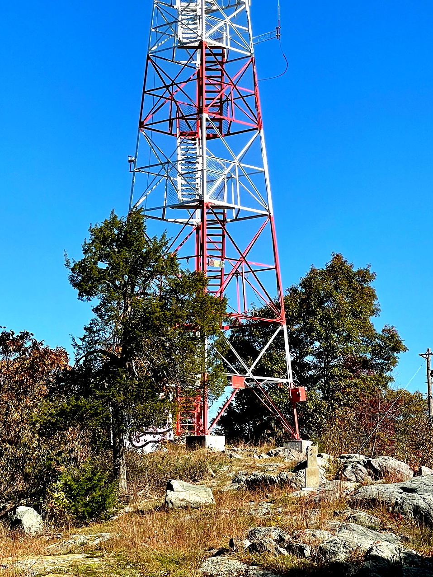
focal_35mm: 76
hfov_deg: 19.4
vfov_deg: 25.5
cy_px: 175
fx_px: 1267
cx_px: 208
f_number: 2
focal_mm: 6
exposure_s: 1/1453
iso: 25
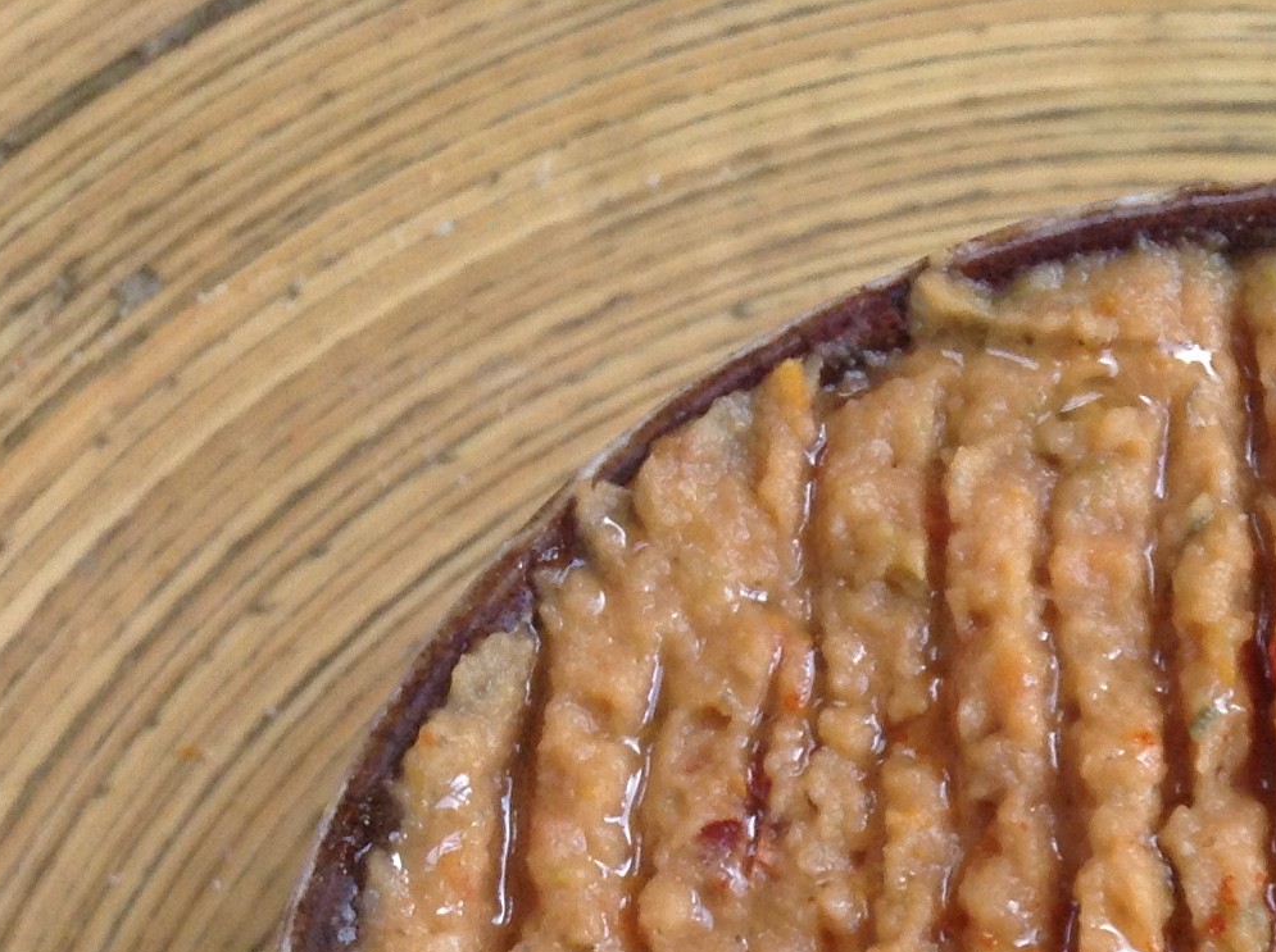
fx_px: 3165
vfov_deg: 16.2
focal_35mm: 86
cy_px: 1236
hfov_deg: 21.4
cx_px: 1486
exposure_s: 1/120
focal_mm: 3.3
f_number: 2.4
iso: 50
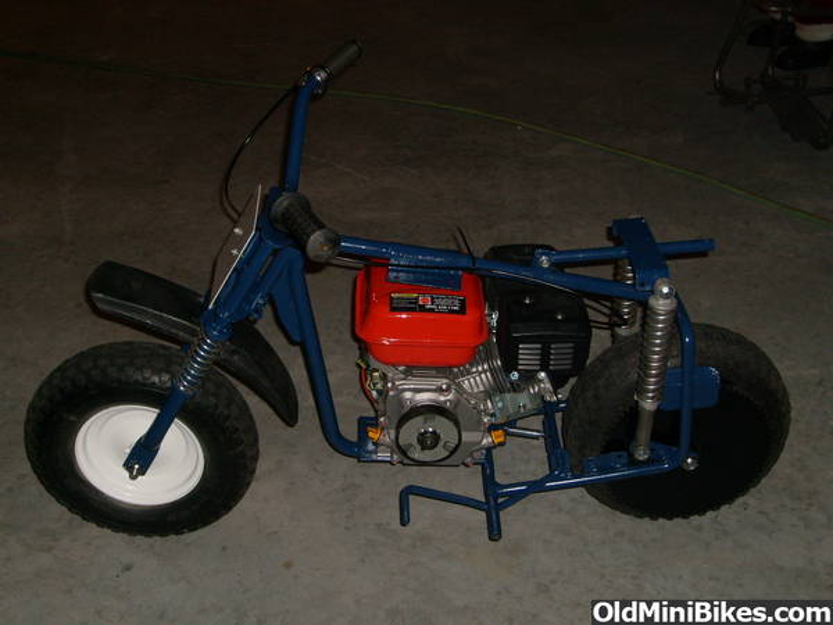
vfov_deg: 33.6
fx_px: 1035
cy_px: 312
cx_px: 416
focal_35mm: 43
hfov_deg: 43.9
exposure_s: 1/45
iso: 100
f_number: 3
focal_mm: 7.2
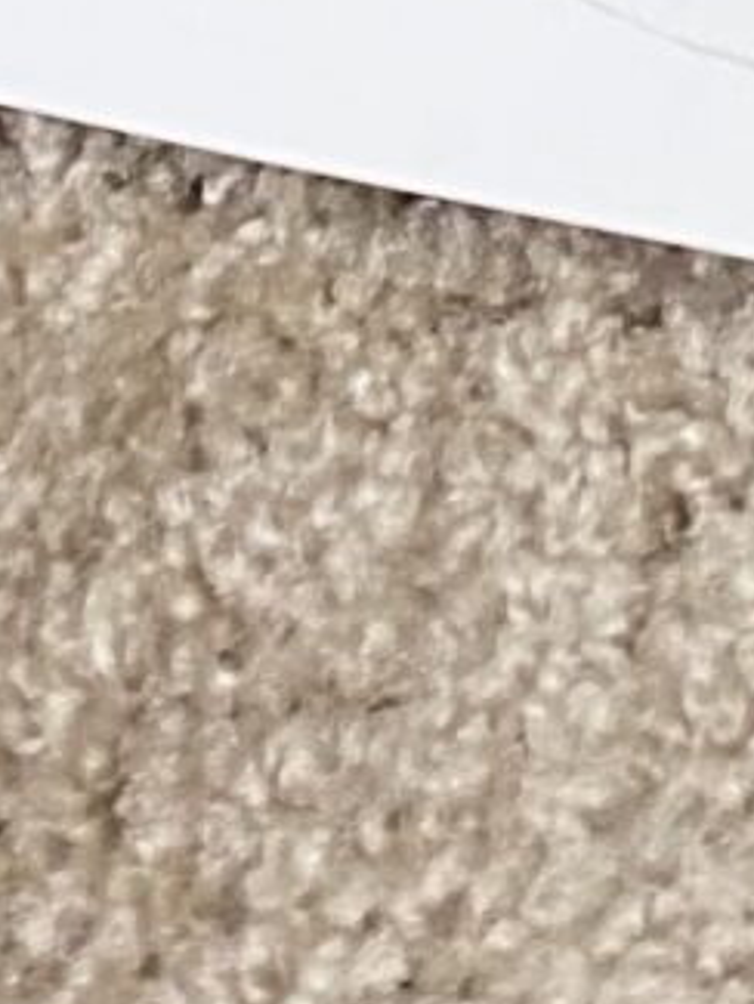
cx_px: 927
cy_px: -2416
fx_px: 5950
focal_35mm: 205
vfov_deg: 7.8
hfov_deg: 7.2
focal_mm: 4.25
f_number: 1.8
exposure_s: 1/60
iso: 320
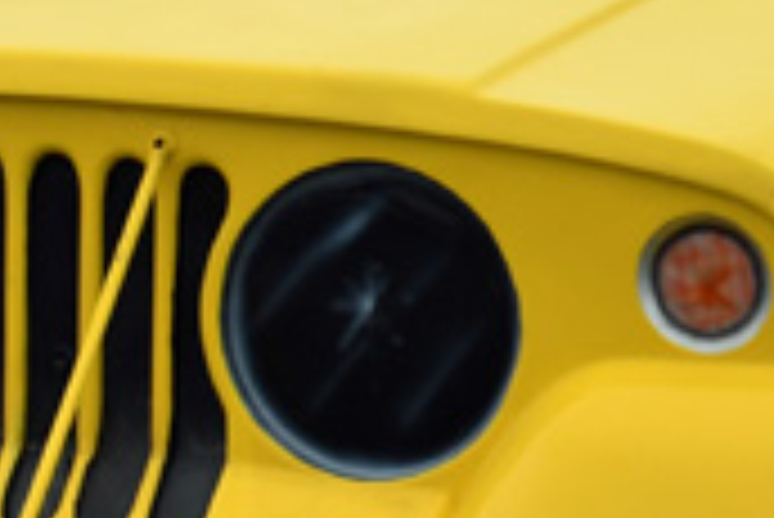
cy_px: -2
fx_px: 13126
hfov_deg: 3.4
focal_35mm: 610
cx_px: 756
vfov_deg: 2.3
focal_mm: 70
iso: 160
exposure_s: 1/1250
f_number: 5.6
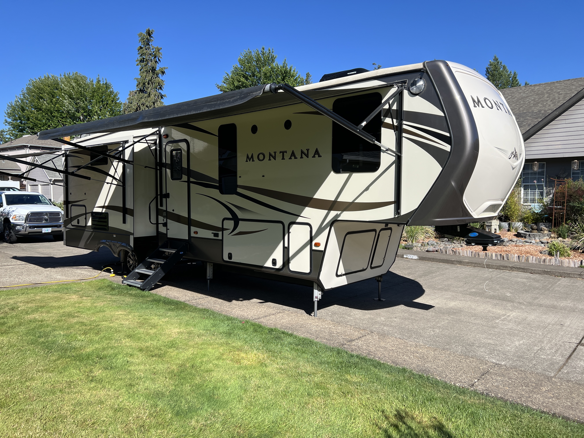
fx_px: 439
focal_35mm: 26
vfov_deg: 53.1
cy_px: 219
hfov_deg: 67.3
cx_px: 292
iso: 50
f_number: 1.5
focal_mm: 5.7
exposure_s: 1/3460
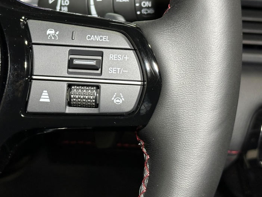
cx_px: 90
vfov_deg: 21.0
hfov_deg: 27.6
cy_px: 68
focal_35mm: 70
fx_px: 530
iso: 400
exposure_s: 1/40
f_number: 1.78
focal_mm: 6.86
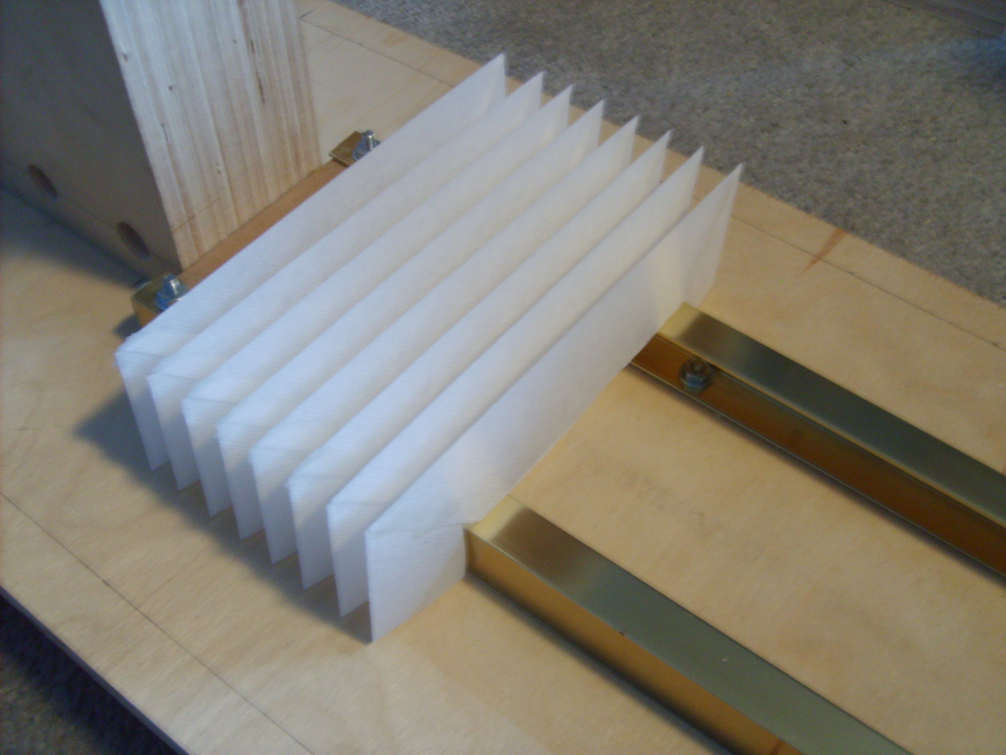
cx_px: 503
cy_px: 378
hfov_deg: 52.6
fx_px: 1017
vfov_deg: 40.7
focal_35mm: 35
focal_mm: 5.8
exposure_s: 1/8
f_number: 2.8
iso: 140
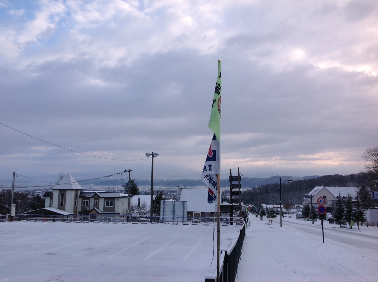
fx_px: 382
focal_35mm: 35
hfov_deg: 52.7
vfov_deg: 40.6
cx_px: 189
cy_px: 141
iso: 50
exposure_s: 1/889
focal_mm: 4.28
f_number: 2.4
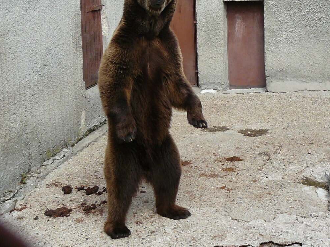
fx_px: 705
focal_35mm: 74
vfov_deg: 19.6
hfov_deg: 26.3
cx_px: 195
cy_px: 37
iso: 100
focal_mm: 6
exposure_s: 1/200
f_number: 4.5
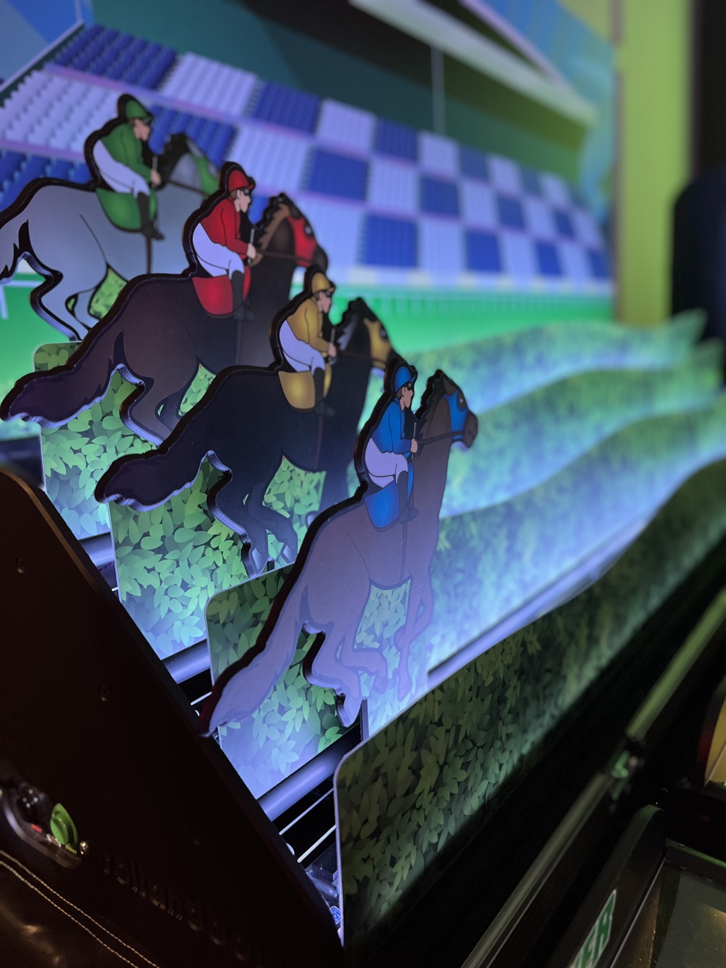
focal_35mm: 26
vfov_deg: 67.3
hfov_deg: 53.1
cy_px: 484
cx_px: 363
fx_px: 727
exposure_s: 1/58
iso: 160
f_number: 1.5
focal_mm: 5.7
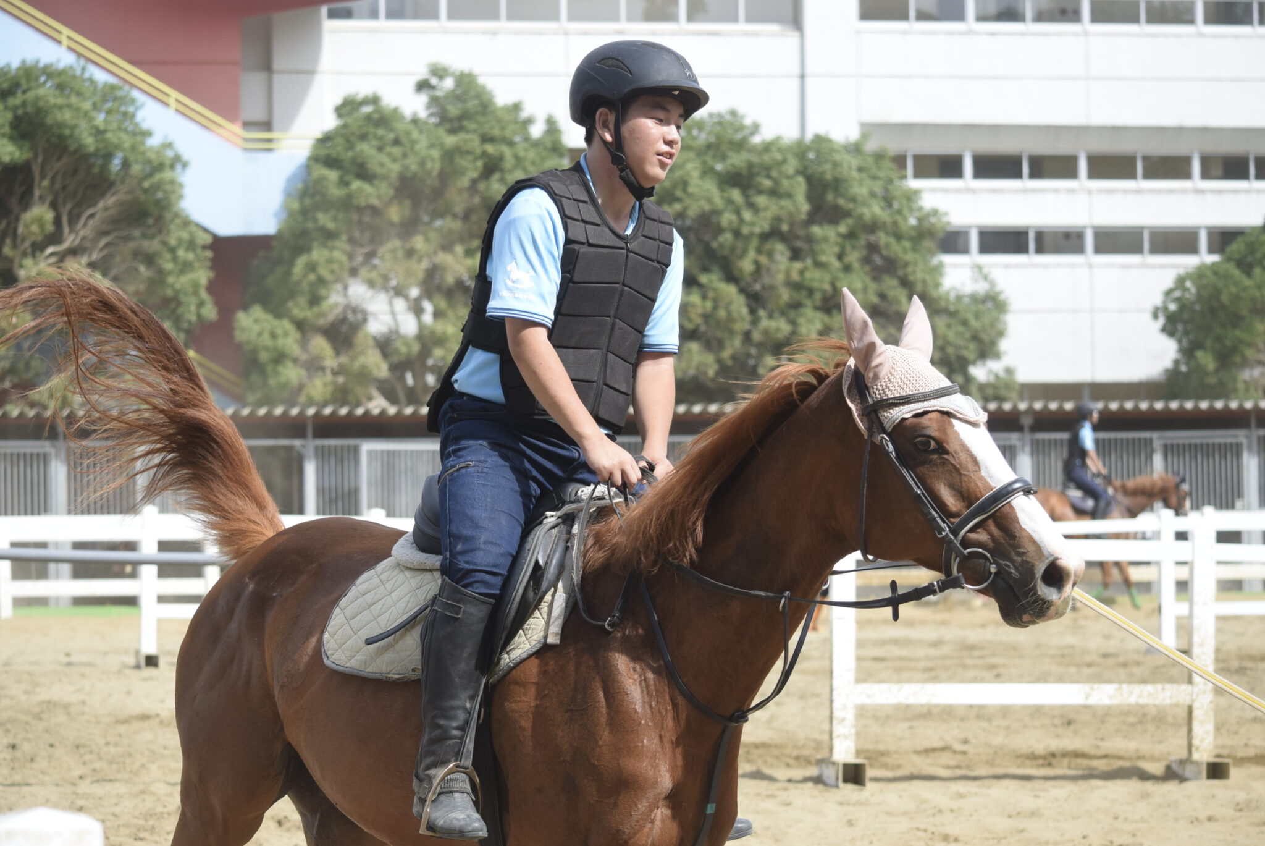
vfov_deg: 11.4
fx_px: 4220
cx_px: 632
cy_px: 423
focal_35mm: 120
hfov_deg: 17.0
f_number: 5.6
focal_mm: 80
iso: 400
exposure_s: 1/1600
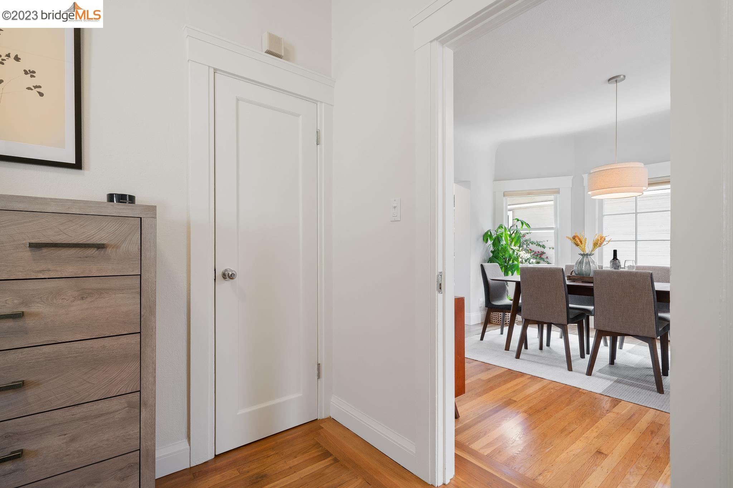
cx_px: 366
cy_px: 244
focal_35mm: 16
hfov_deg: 96.7
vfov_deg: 73.7
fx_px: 326
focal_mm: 16
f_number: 11
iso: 400
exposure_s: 1/3
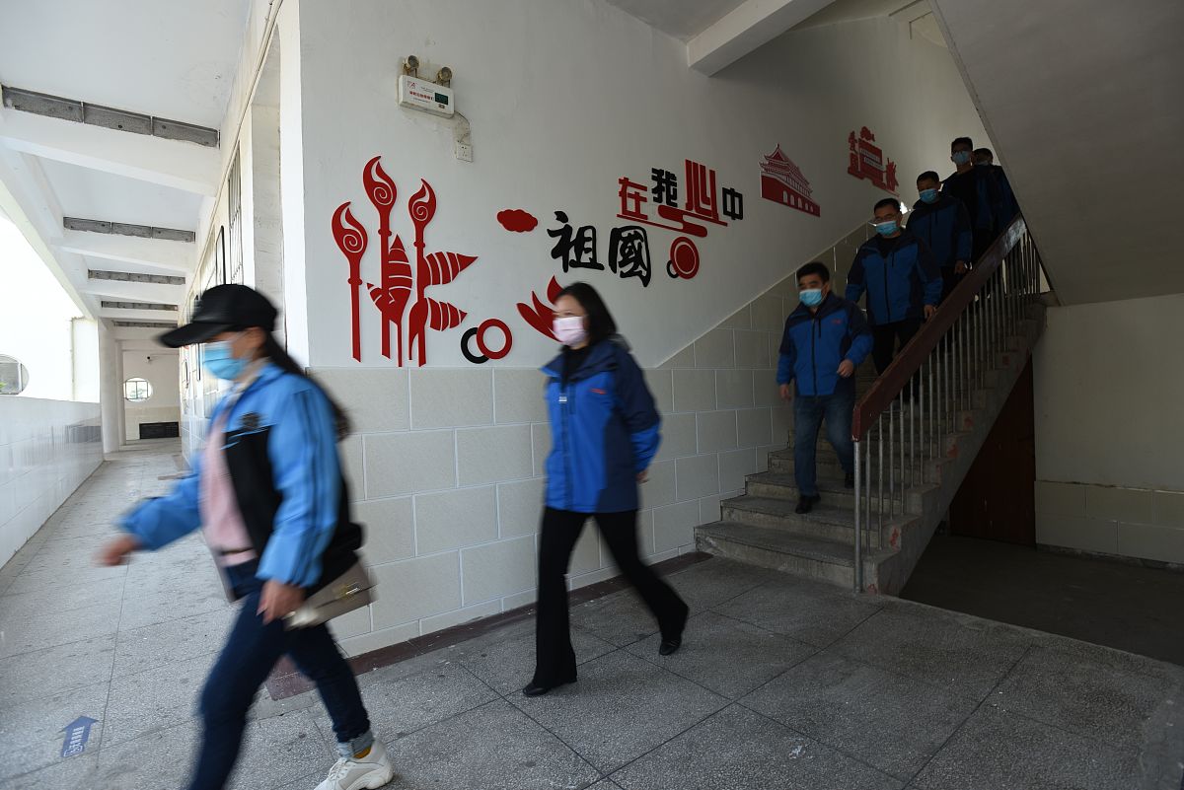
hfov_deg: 93.3
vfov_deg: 70.5
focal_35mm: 17
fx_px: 559
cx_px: 592
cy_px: 395
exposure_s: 1/50
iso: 125
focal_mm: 17
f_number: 5.6
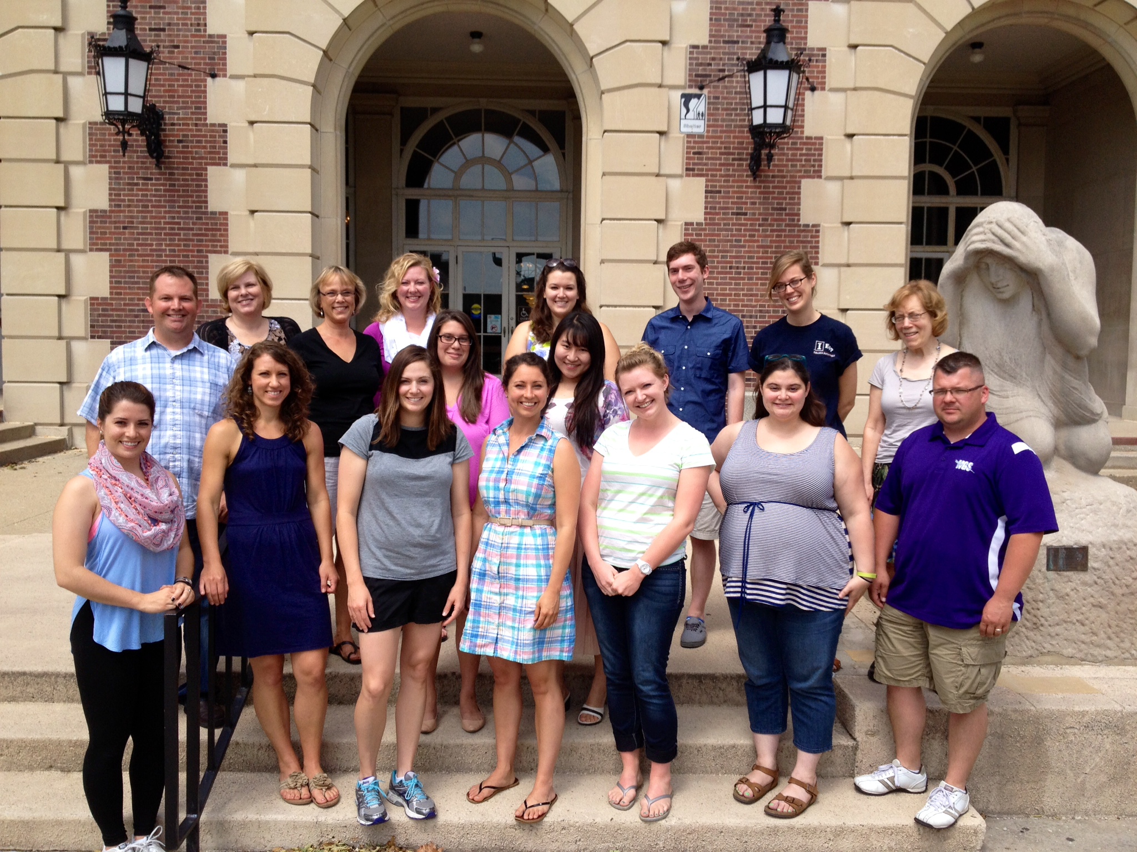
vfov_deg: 40.7
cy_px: 426
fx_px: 1150
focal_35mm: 35
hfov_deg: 52.6
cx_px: 568
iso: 50
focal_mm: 4.28
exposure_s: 1/1004
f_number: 2.4
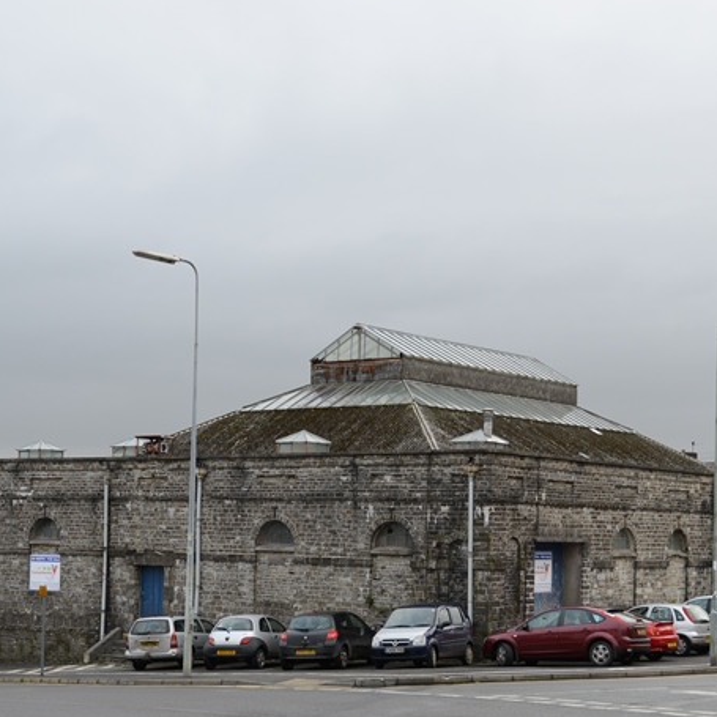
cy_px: 442
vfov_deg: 25.7
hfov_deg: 25.7
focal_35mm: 67
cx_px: 425
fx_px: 1570
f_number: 4.5
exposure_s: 1/80
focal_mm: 35
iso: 160
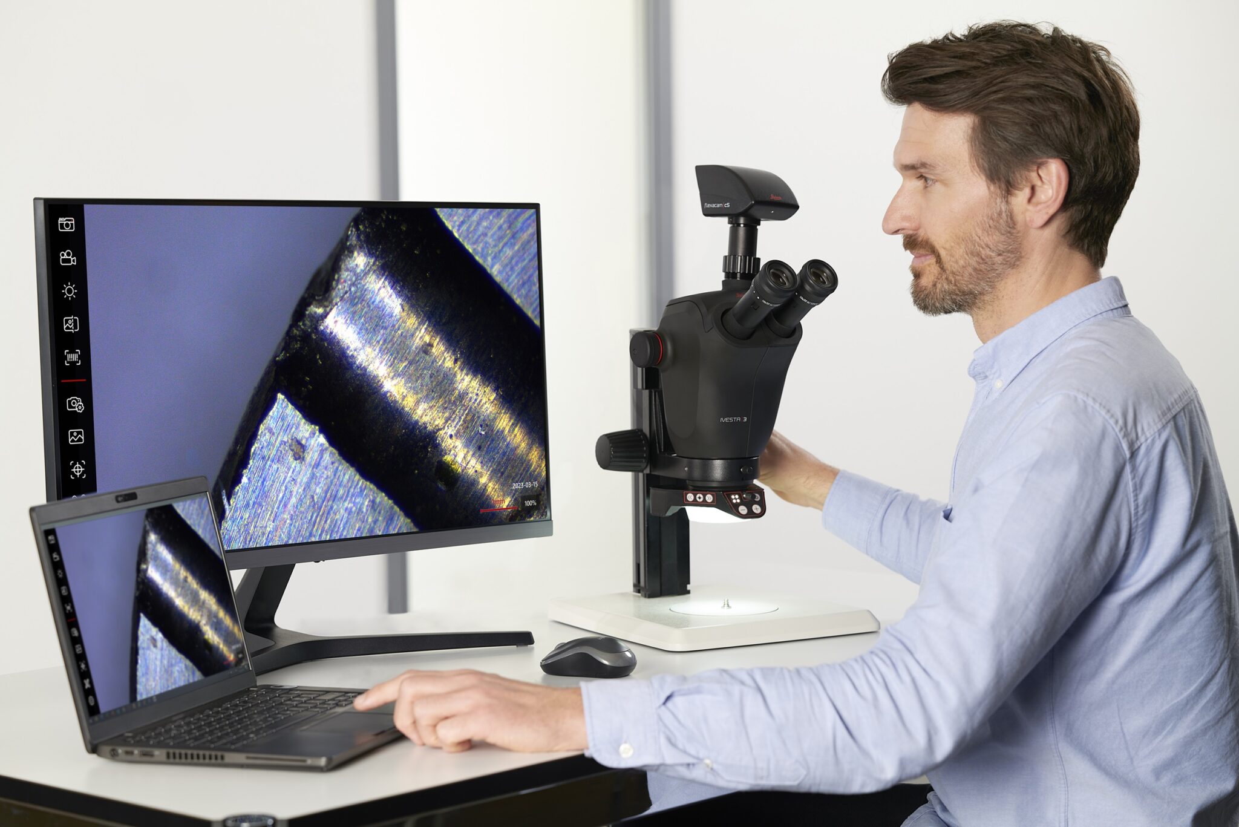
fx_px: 2582
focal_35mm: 75
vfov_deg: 18.2
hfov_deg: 27.0
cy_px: 414
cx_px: 620
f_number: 4.5
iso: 100
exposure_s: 1/15
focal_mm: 75
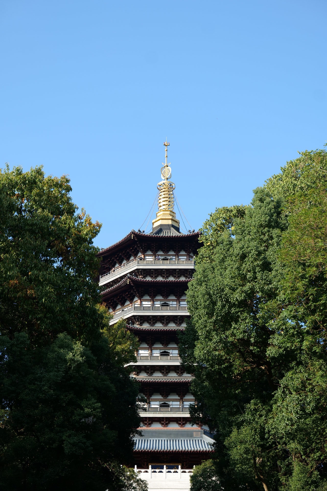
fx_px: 995
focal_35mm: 73
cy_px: 246
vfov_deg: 27.7
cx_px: 164
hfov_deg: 18.7
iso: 100
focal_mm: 70
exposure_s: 1/200
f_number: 5
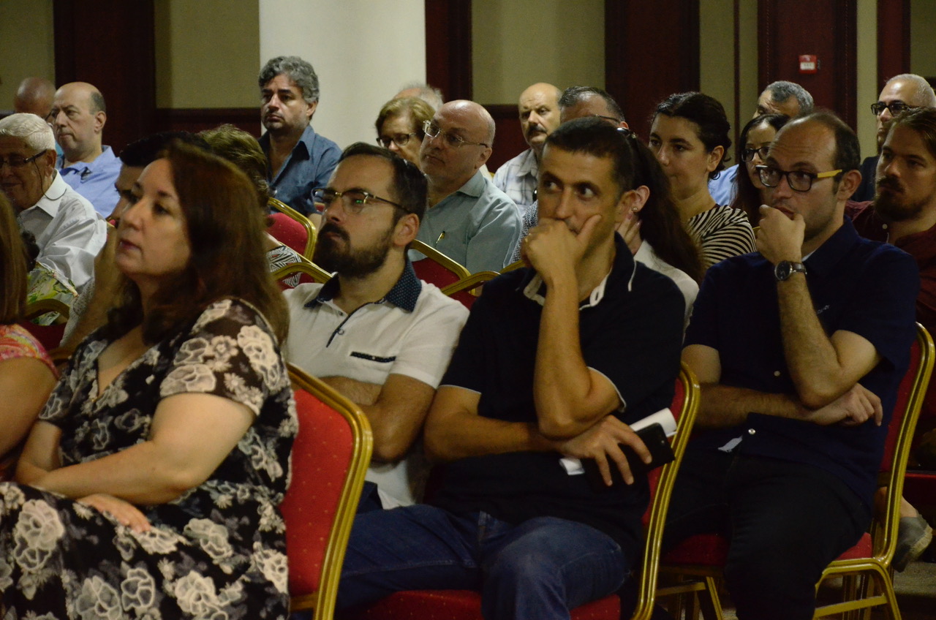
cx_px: 468
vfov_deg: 10.1
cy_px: 310
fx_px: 3503
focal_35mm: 135
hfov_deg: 15.2
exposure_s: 1/60
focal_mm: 90
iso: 5000
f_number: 5.6
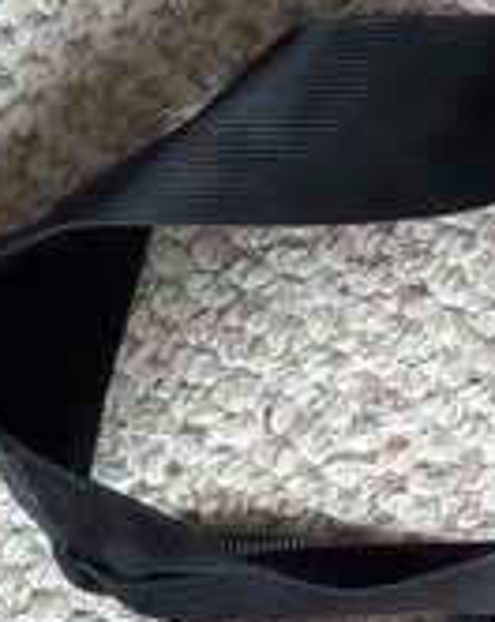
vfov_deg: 16.5
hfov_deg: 12.6
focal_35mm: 115
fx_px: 2114
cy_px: 551
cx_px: 763
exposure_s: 1/40
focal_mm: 4.3
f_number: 1.5
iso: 400
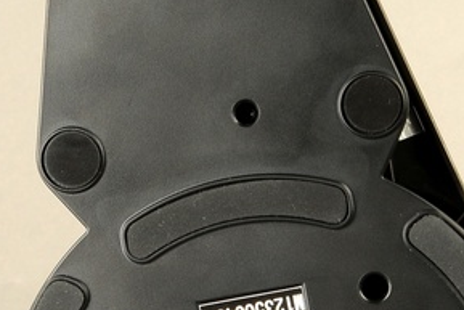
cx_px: 265
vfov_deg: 8.0
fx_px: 2192
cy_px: 307
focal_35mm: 170
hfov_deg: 12.1
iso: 200
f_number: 18
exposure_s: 1/80
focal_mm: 32
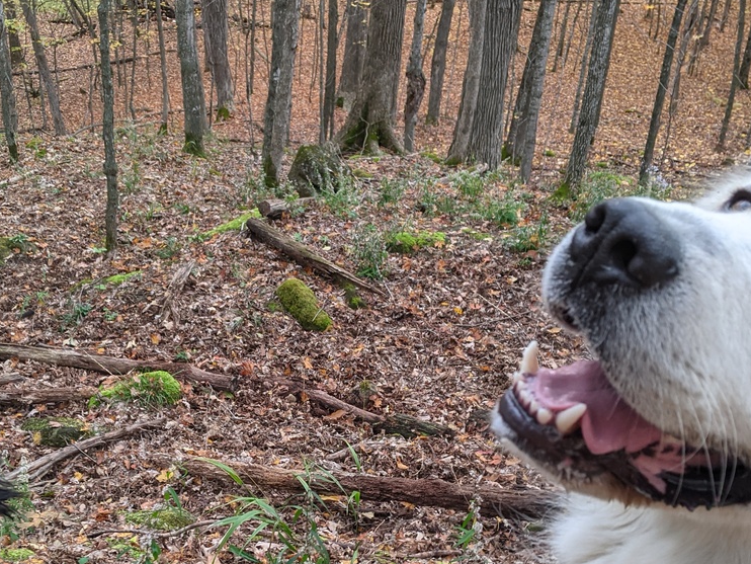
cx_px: 297
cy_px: 357
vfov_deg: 30.7
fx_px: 1020
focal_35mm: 47
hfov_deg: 40.2
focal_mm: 4.44
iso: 73
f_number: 1.8
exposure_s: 1/123
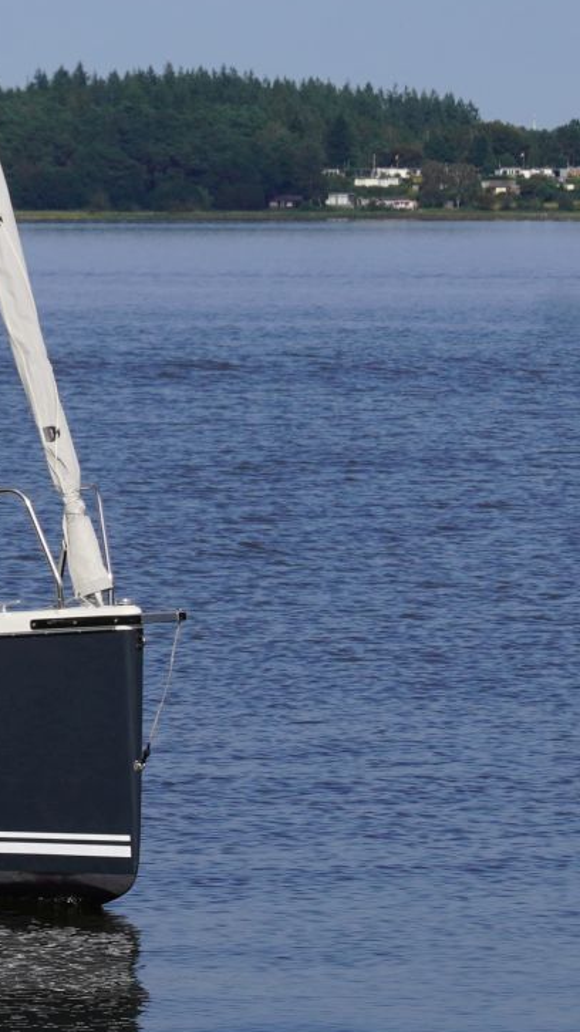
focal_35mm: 291
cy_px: 324
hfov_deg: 4.1
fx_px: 7962
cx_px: -465
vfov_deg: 7.4
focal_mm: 70
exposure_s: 1/320
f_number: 10
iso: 100
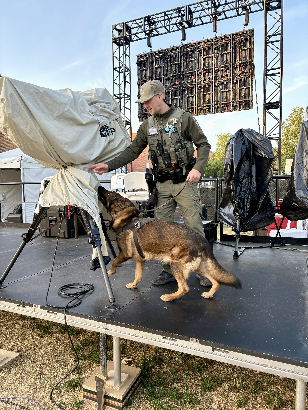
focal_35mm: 26
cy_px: 205
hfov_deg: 53.1
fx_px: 308
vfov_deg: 67.3
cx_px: 154
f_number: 1.6
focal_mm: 5.96
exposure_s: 1/236
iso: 64
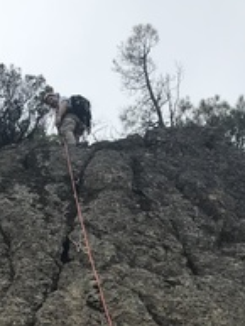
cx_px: 96
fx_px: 820
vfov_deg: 20.5
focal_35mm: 87
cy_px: 424
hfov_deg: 17.0
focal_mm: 3.99
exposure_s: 1/1808
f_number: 1.8
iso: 20
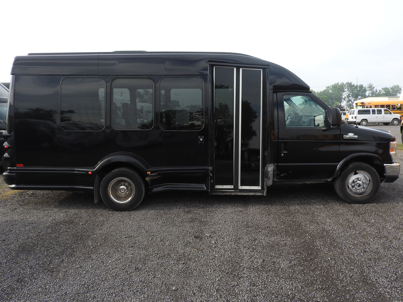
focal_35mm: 26
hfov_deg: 67.3
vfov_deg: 53.1
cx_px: 199
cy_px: 144
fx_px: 303
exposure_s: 1/500
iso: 100
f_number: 3.3
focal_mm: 4.3
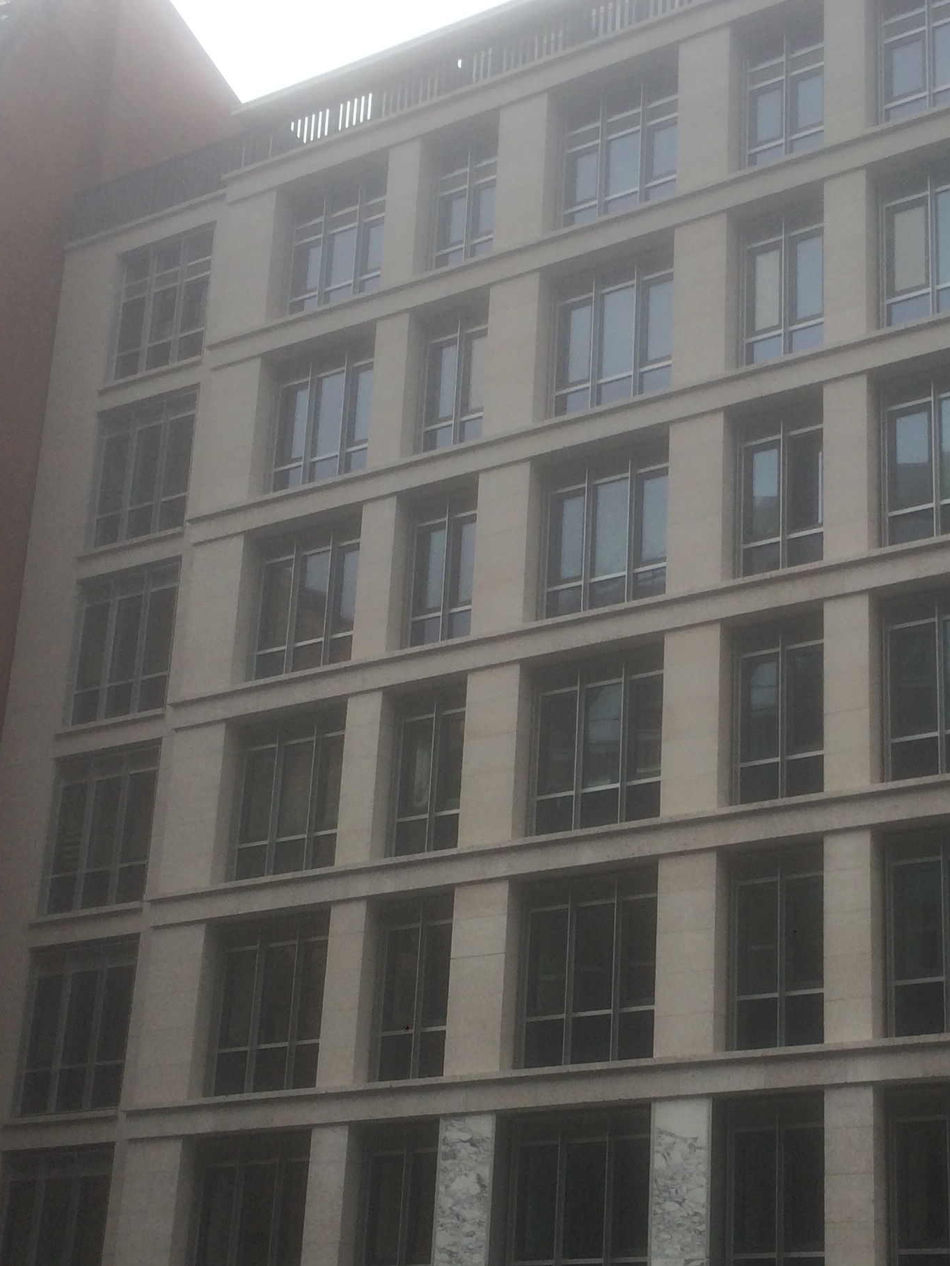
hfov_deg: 27.7
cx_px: 702
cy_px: 807
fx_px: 1903
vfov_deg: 36.6
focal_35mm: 52
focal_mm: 4.15
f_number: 2.2
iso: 32
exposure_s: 1/348
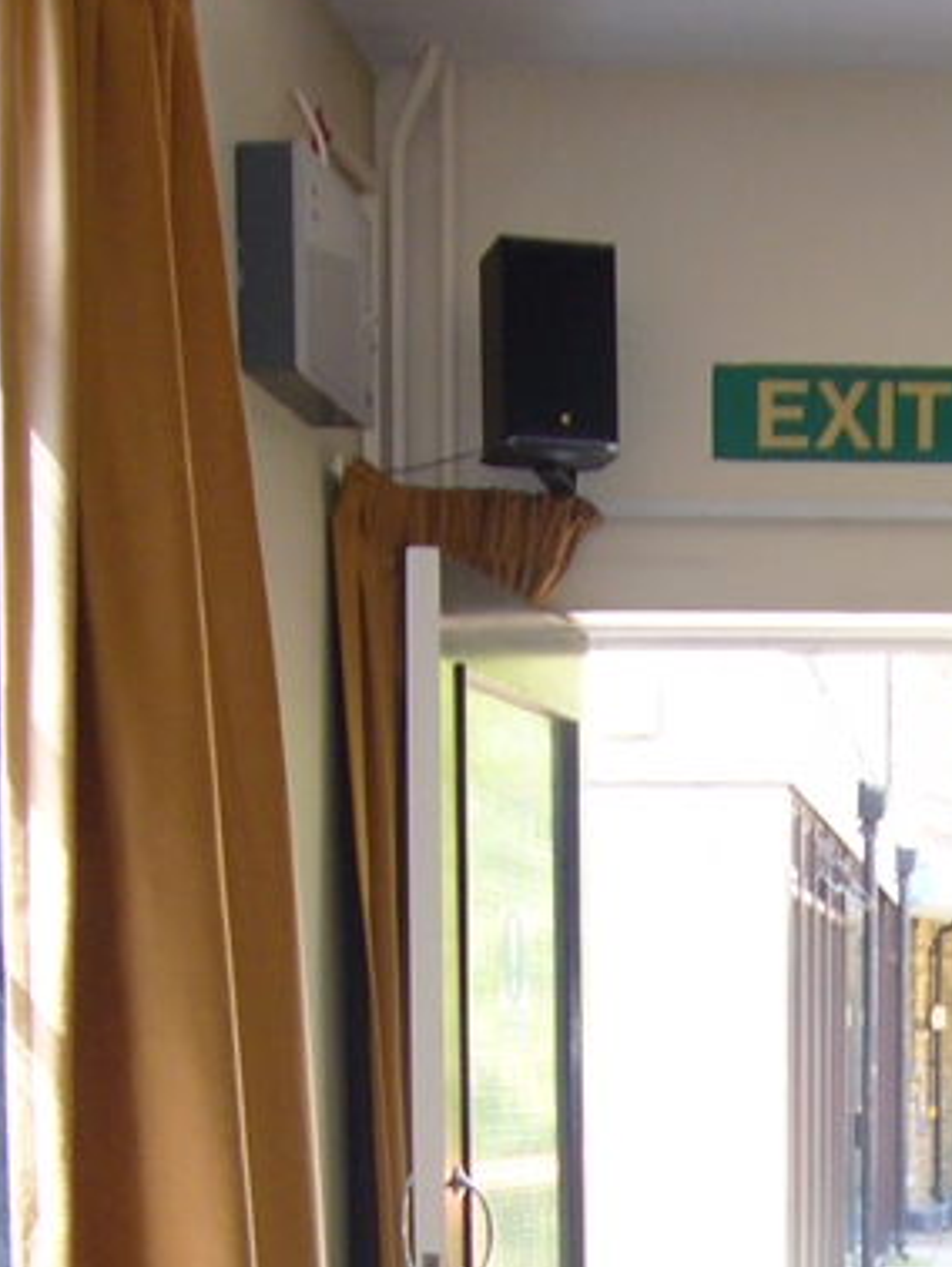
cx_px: 965
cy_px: 1495
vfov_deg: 24.1
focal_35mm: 74
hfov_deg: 19.3
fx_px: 2710
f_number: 2.8
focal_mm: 4.6
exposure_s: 1/30
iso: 80
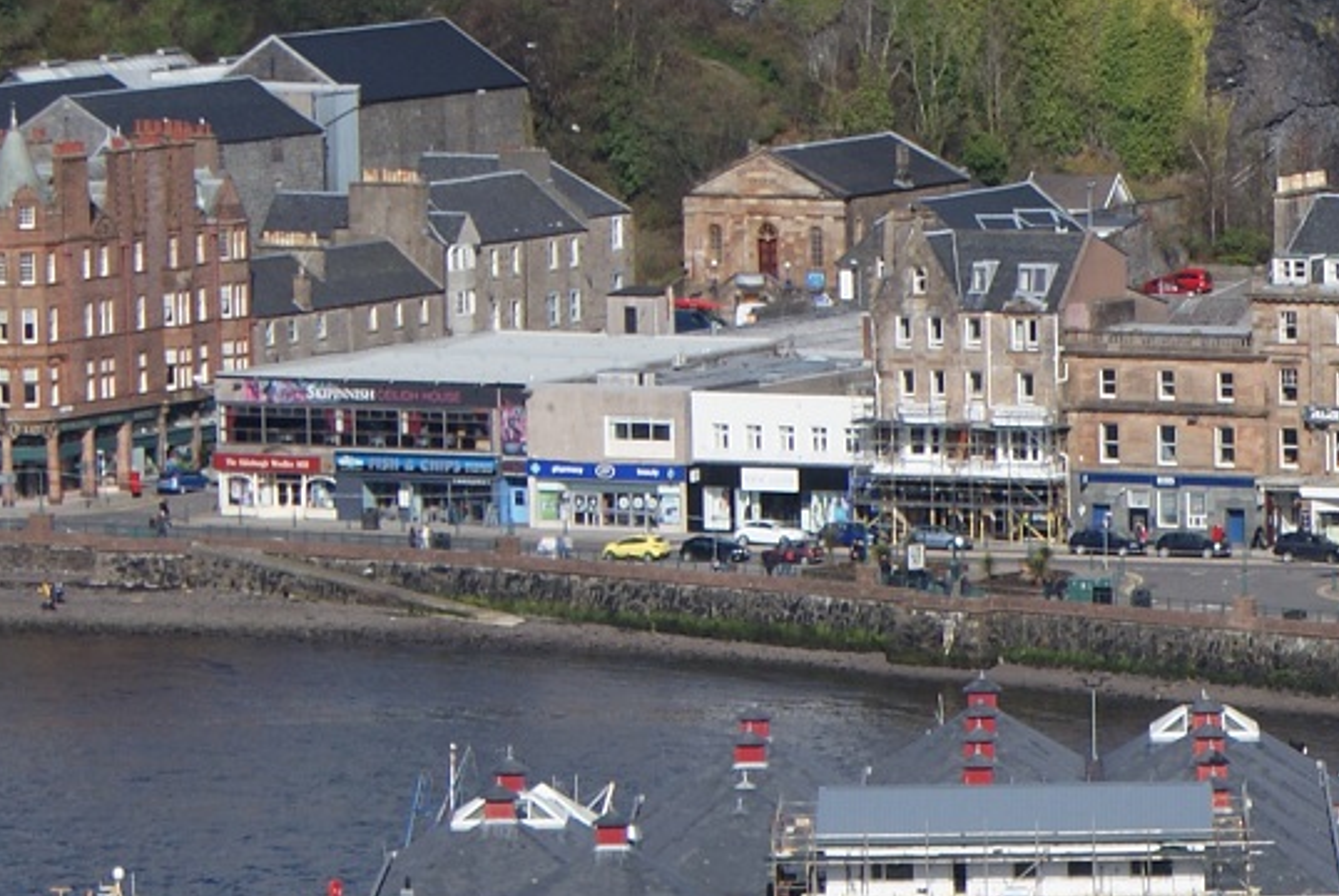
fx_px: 13069
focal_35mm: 351
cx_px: 2013
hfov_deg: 5.8
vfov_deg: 3.9
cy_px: 1110
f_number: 11
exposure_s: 1/250
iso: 100
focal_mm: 70
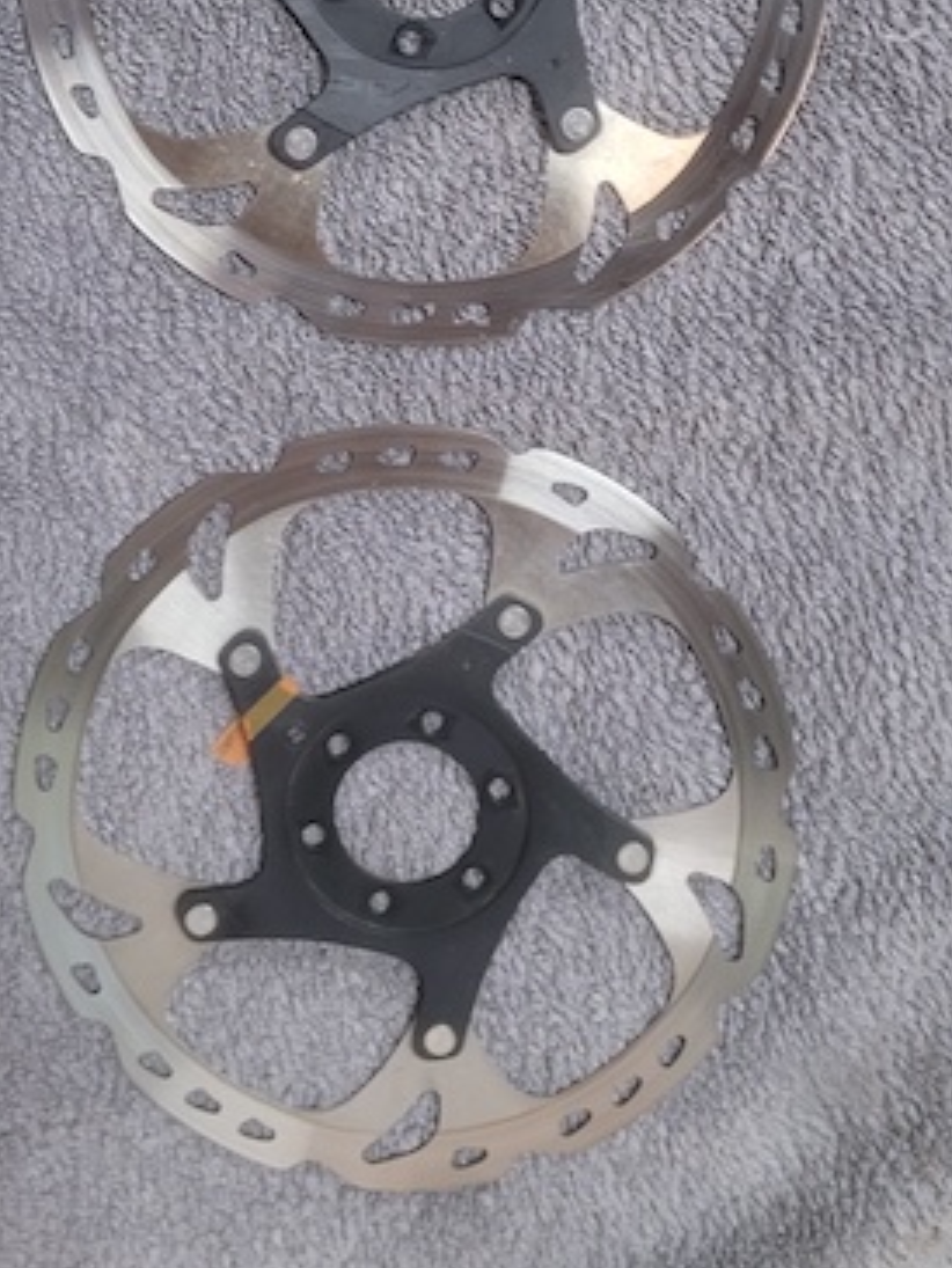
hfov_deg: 25.7
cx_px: 469
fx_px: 2089
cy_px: 198
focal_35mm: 57
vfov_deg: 32.5
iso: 400
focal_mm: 5.4
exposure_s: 1/40
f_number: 1.8
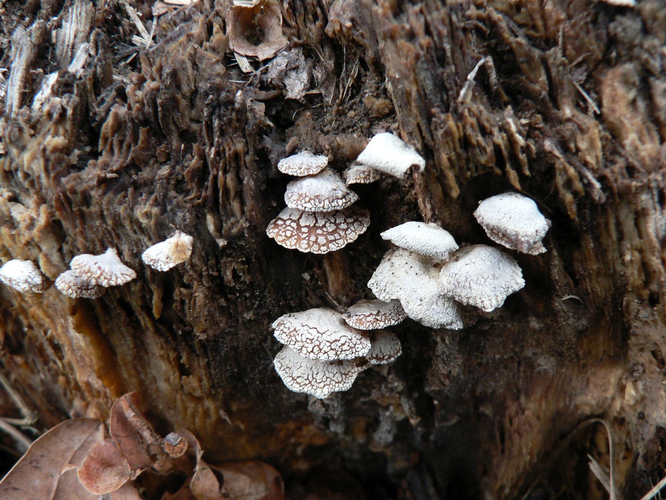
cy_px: 250
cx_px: 333
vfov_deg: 39.7
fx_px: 693
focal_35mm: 36
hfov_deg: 51.4
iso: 200
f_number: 4
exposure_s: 1/160
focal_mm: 6
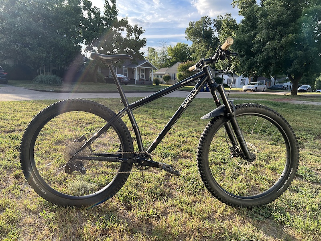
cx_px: 160
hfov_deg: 67.3
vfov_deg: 53.1
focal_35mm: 26
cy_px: 120
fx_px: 241
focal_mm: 5.7
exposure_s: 1/846
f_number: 1.5
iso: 50
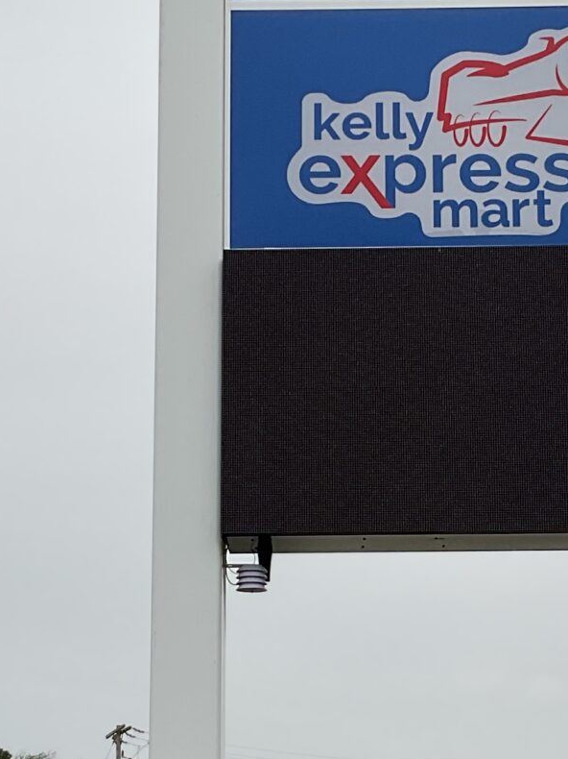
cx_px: 333
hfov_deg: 15.7
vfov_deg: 20.8
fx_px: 2058
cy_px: 474
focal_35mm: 94
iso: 16
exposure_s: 1/3125
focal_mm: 3
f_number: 1.8
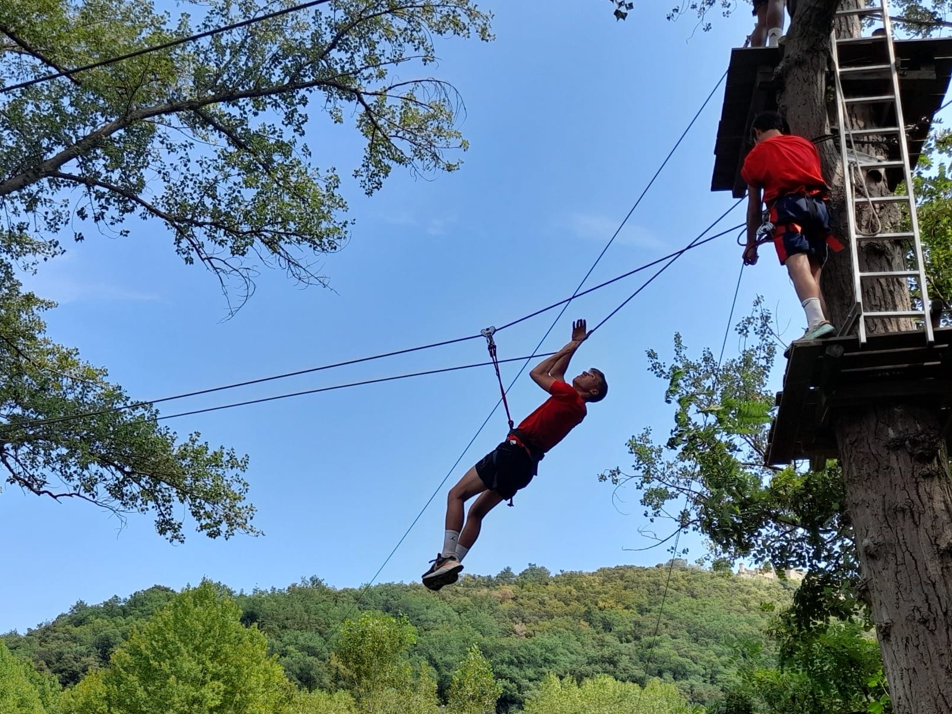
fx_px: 1100
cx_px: 389
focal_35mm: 40
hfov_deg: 46.6
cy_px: 467
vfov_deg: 35.7
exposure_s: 1/374
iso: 20
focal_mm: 4.6
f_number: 2
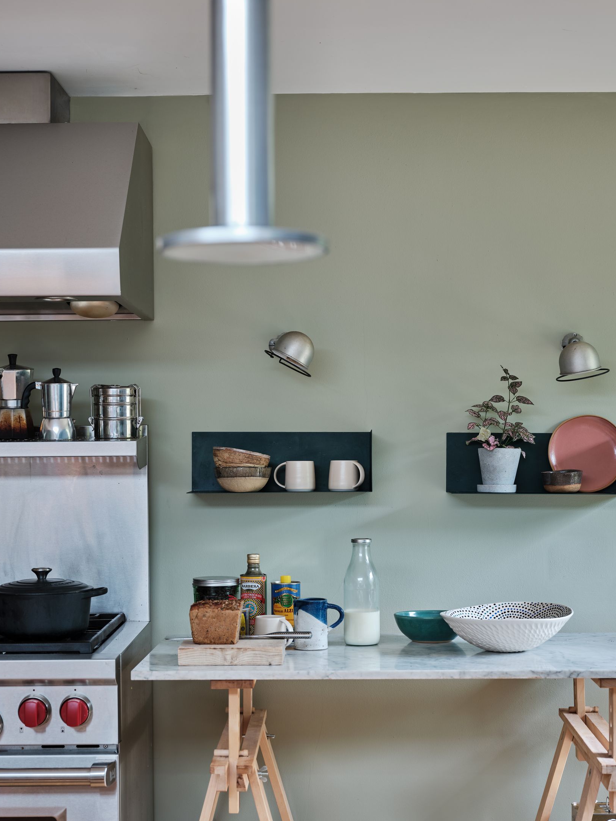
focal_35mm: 60
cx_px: 303
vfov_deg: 32.1
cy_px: 480
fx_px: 1424
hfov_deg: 24.4
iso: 100
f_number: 5.6
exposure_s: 2.3
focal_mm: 64
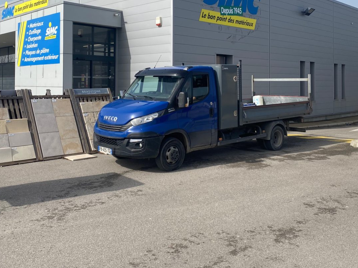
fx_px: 383
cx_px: 187
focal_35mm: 37
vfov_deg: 38.0
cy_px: 79
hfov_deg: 50.1
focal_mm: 4.25
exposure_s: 1/3401
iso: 32
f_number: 1.8
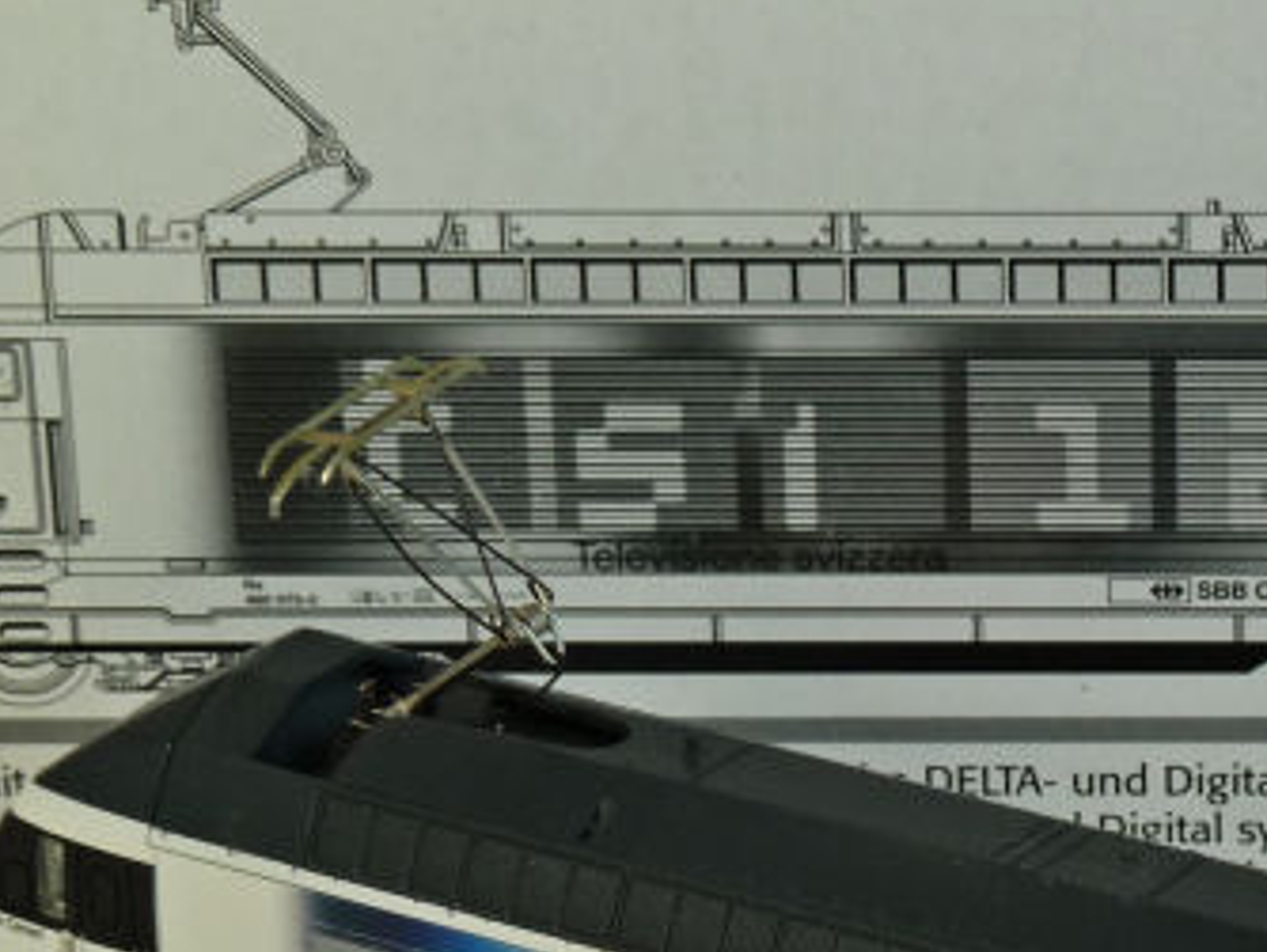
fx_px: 7069
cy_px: 1077
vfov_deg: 7.7
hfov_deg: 10.1
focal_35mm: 193
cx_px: 1385
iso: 100
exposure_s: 1/40
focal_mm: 11.9
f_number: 4.1
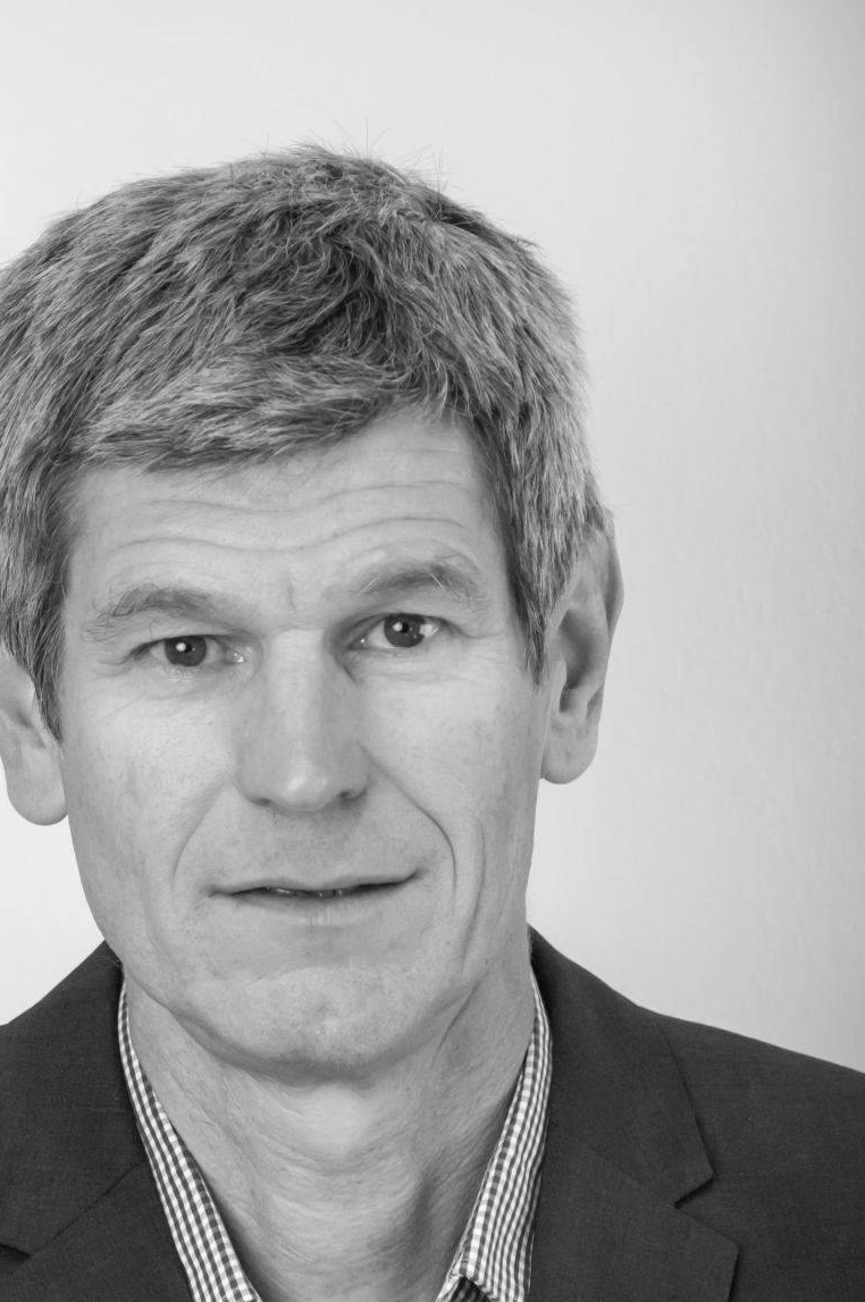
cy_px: 789
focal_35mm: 201
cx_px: 278
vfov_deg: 10.3
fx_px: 7254
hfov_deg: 6.8
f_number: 5.6
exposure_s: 1/160
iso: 1400
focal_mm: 85
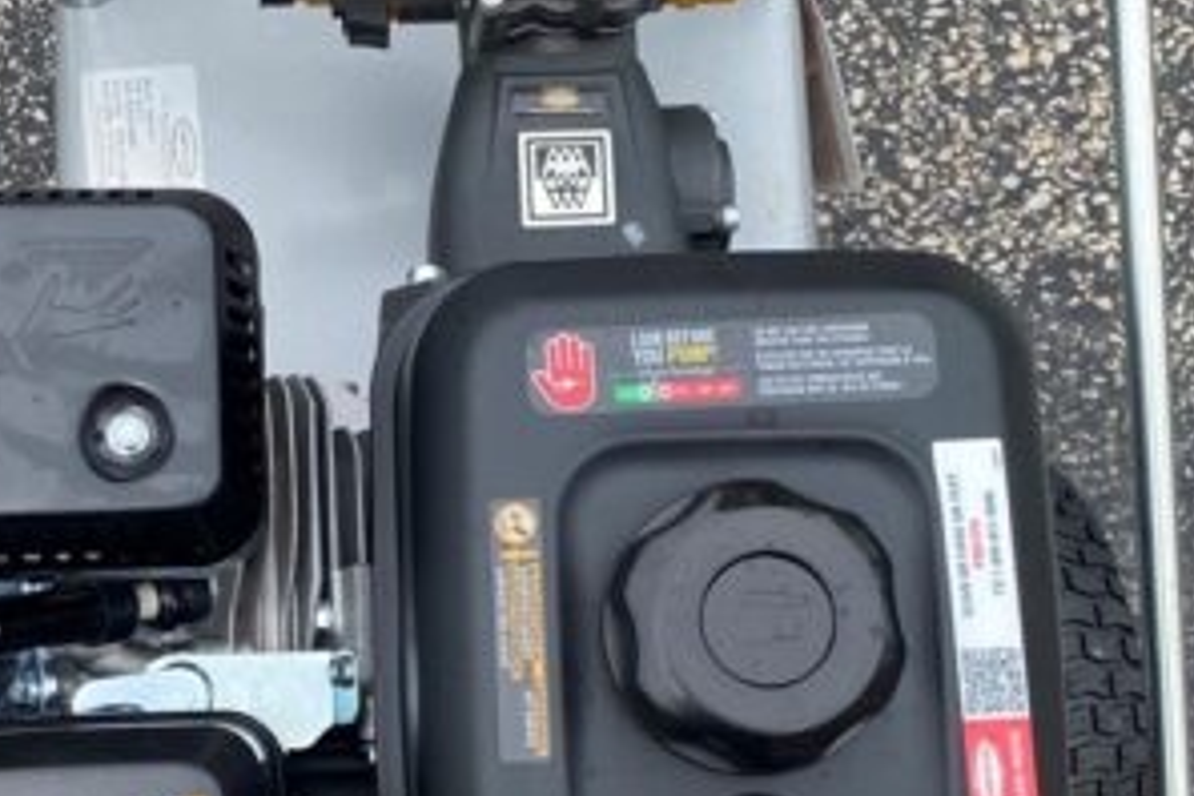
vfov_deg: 23.7
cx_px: 424
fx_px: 1890
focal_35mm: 57
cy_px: 543
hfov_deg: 34.8
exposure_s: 1/772
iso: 32
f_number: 1.8
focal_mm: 4.25
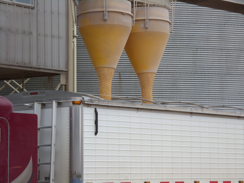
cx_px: 122
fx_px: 902
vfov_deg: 11.6
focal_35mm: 128
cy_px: 92
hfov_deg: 15.4
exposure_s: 1/168
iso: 50
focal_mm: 21.3
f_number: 3.9
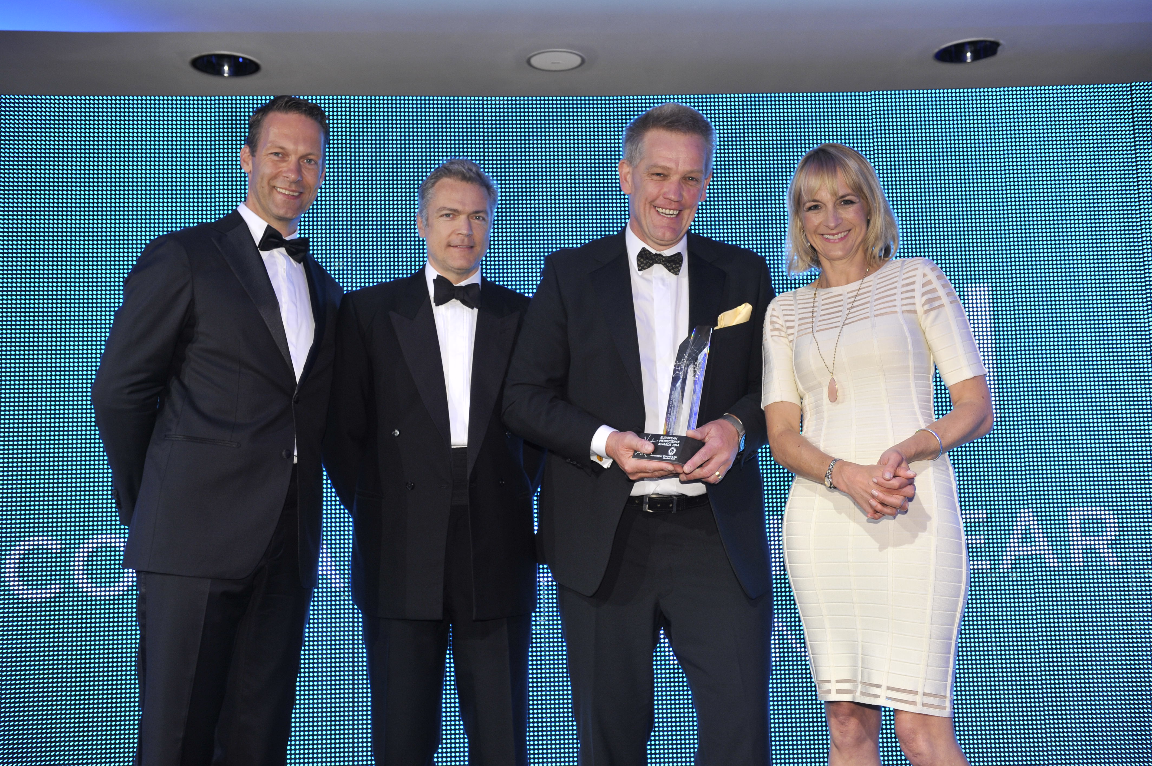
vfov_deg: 35.0
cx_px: 576
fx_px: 1215
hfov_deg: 50.7
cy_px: 383
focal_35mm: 38
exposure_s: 1/100
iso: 640
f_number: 4
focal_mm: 38
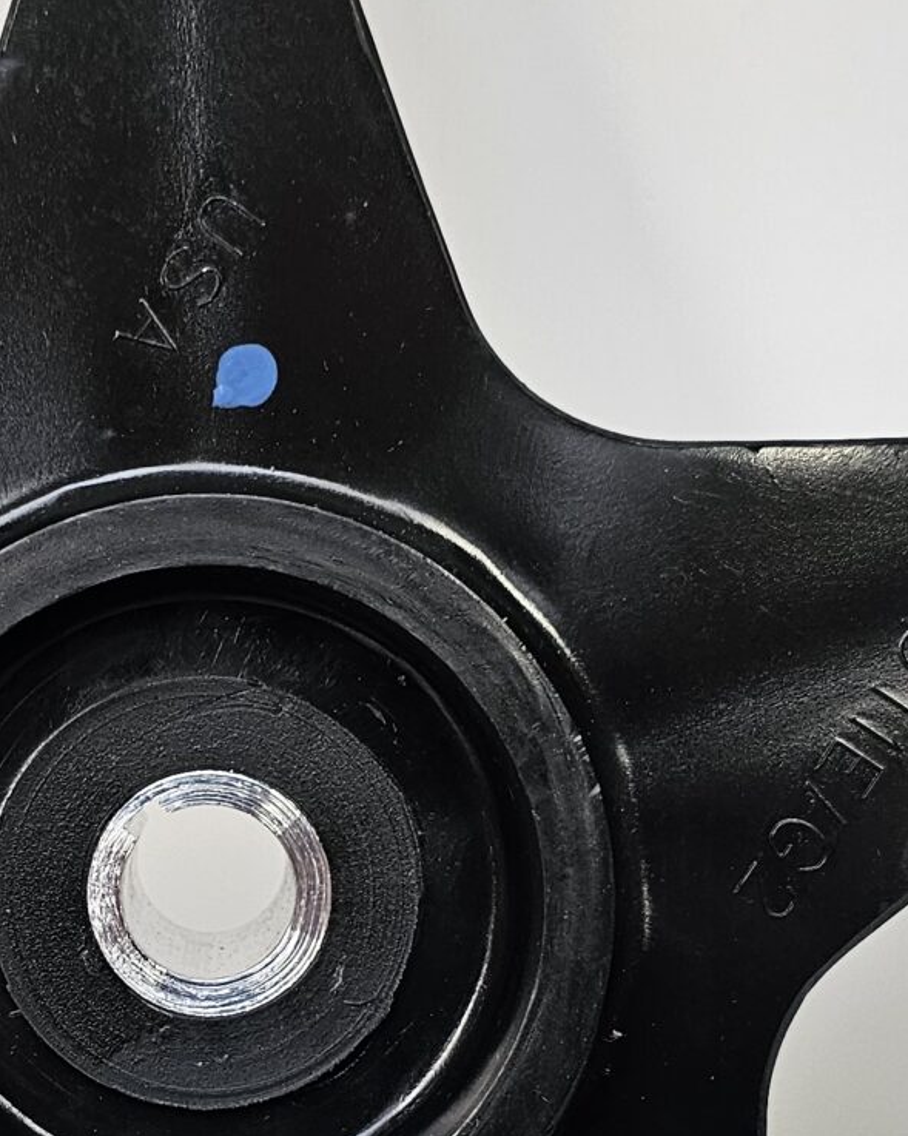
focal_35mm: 78
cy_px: 748
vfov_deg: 24.3
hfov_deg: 19.5
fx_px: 2622
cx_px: 220
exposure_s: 1/180
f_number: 1.7
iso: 200
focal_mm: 6.3
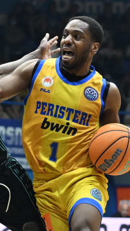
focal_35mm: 143
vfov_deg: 15.0
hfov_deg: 8.5
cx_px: 85
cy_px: 136
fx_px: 876
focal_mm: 50
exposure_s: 1/800
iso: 2500
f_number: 2.5
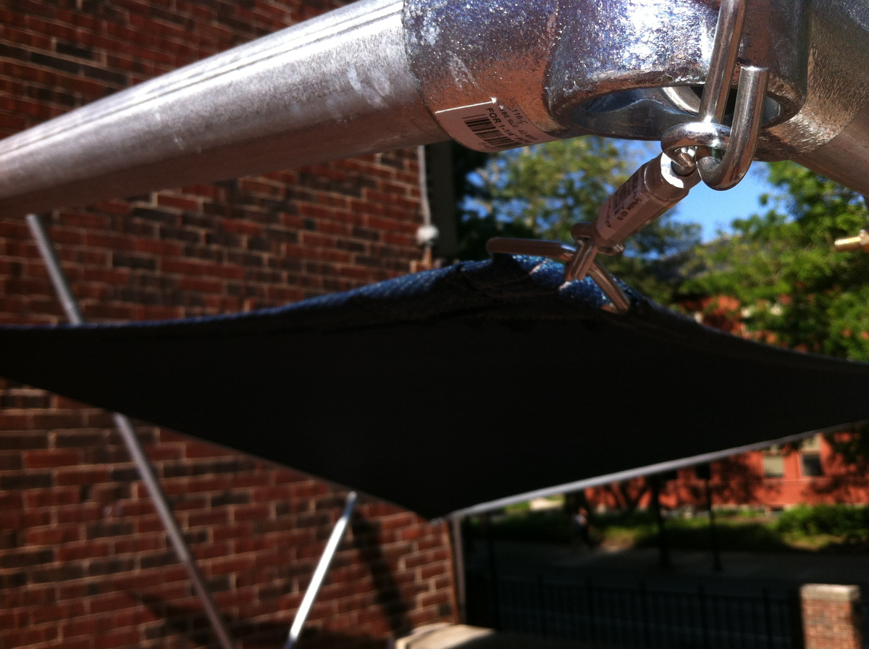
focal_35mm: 35
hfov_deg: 52.7
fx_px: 877
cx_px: 434
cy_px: 324
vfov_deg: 40.6
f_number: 2.8
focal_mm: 3.85
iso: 80
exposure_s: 1/686
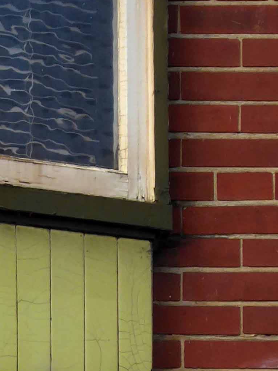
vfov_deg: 2.9
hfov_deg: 2.1
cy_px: 90
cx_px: -217
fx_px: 7444
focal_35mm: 695
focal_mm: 28.7
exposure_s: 1/320
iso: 80
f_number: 5.5
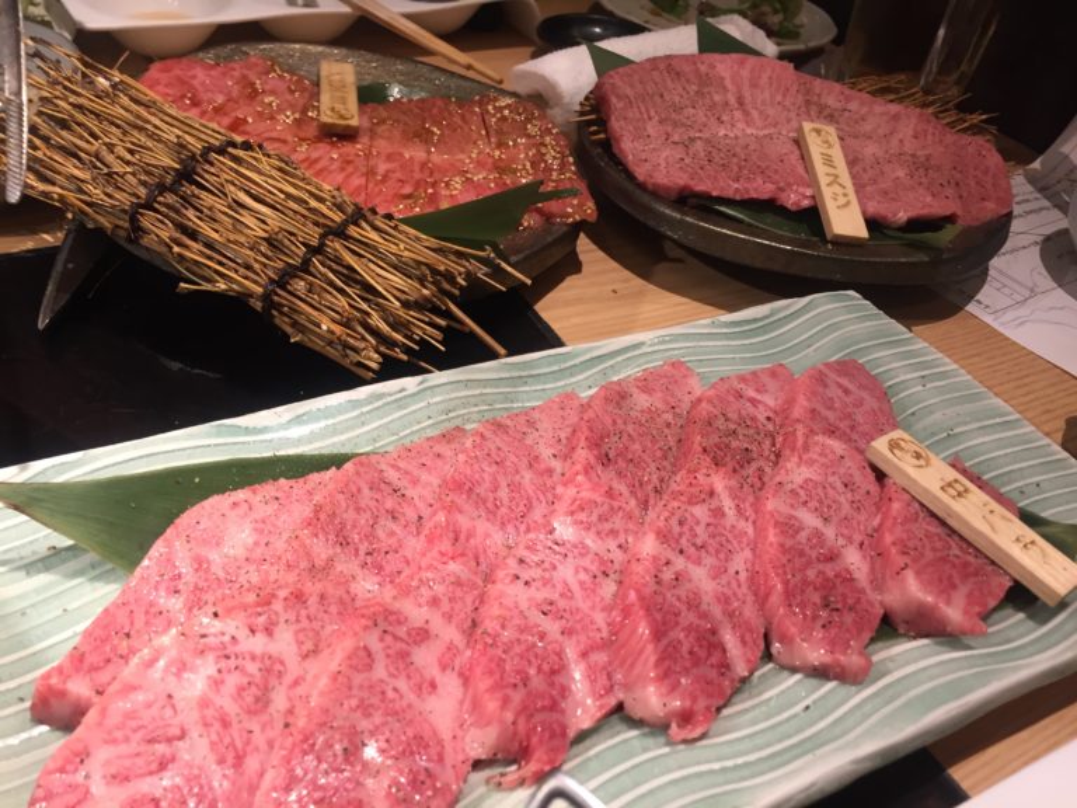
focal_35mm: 29
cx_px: 538
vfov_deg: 48.2
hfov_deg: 61.7
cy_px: 404
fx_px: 902
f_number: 2.2
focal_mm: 4.15
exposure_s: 1/30
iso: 64
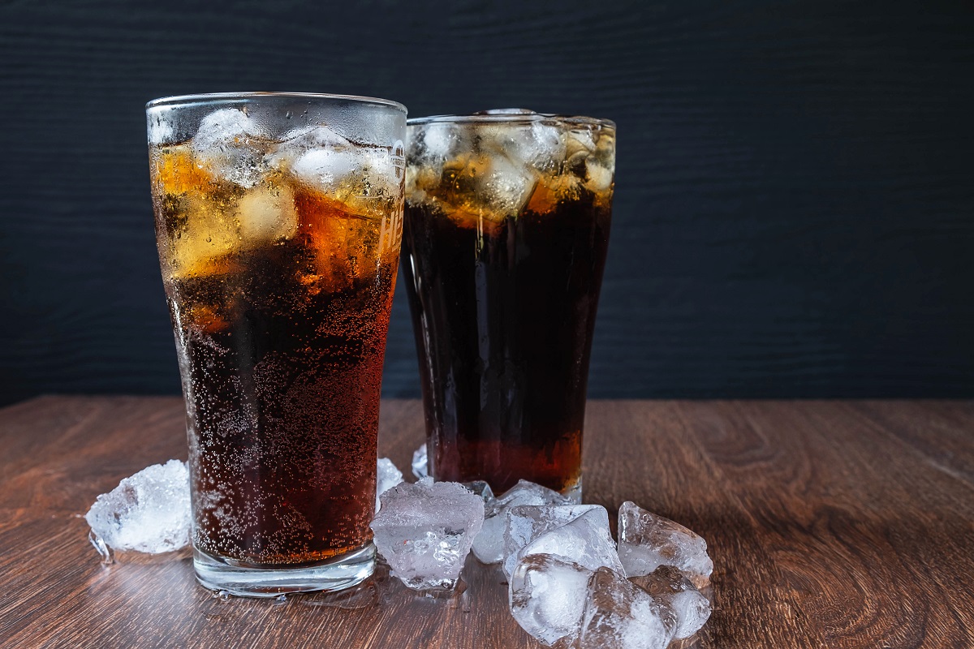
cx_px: 487
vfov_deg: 31.9
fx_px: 1136
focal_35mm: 42
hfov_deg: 46.4
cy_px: 324
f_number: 8
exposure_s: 1/15
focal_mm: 27.7
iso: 200
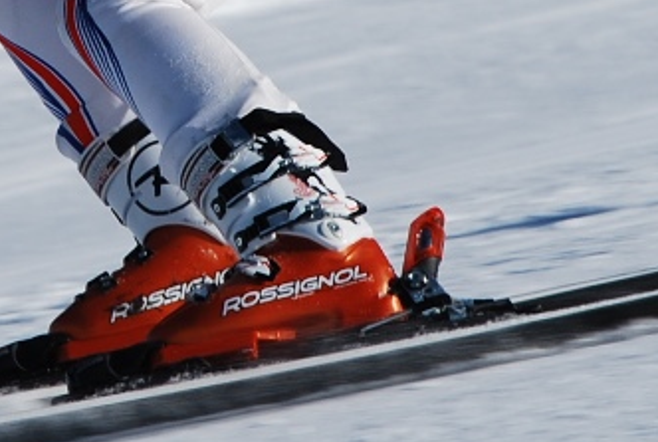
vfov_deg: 1.6
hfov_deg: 2.3
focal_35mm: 884
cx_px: 52
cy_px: -28
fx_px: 16197
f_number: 6.3
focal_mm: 135
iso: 100
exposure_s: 1/640
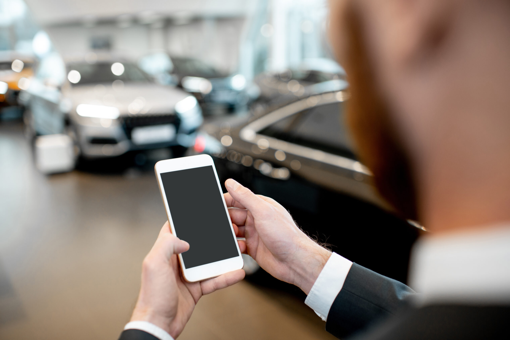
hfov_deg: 54.4
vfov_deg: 37.9
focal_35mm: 35
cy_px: 170
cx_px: 255
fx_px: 496
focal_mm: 35
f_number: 2.2
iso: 400
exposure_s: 1/200
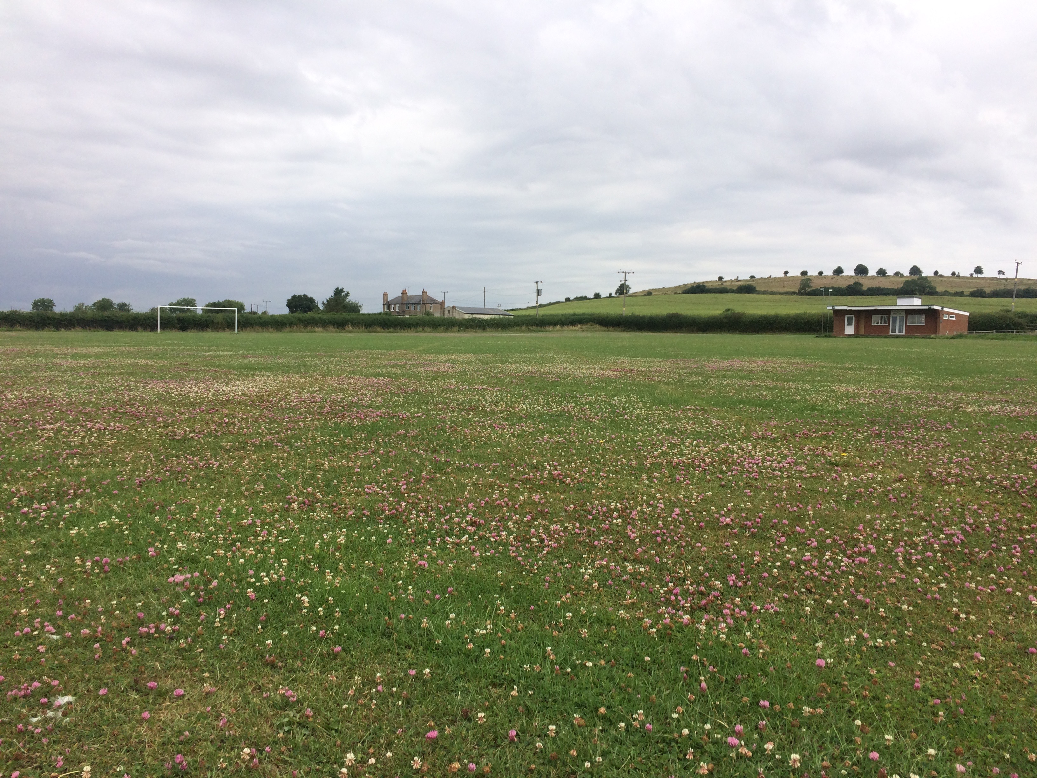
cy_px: 389
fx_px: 869
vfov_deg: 48.2
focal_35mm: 29
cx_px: 518
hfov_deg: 61.7
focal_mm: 4.15
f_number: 2.2
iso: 32
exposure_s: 1/1282
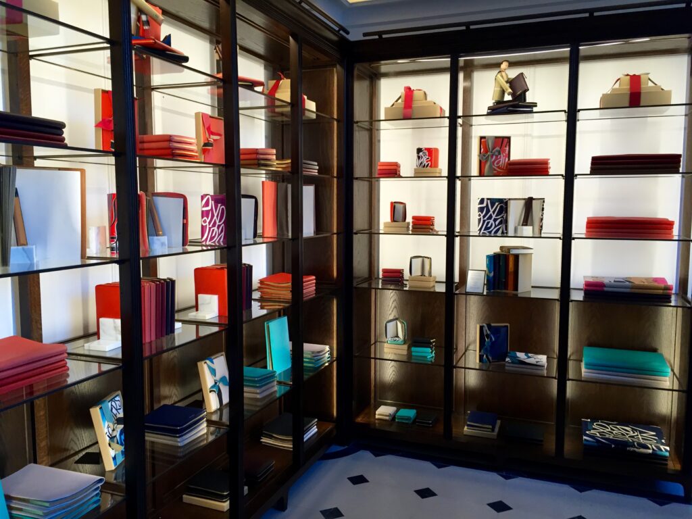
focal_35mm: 29
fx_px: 580
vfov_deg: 48.2
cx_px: 346
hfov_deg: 61.7
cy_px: 260
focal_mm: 4.15
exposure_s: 1/30
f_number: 2.2
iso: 40
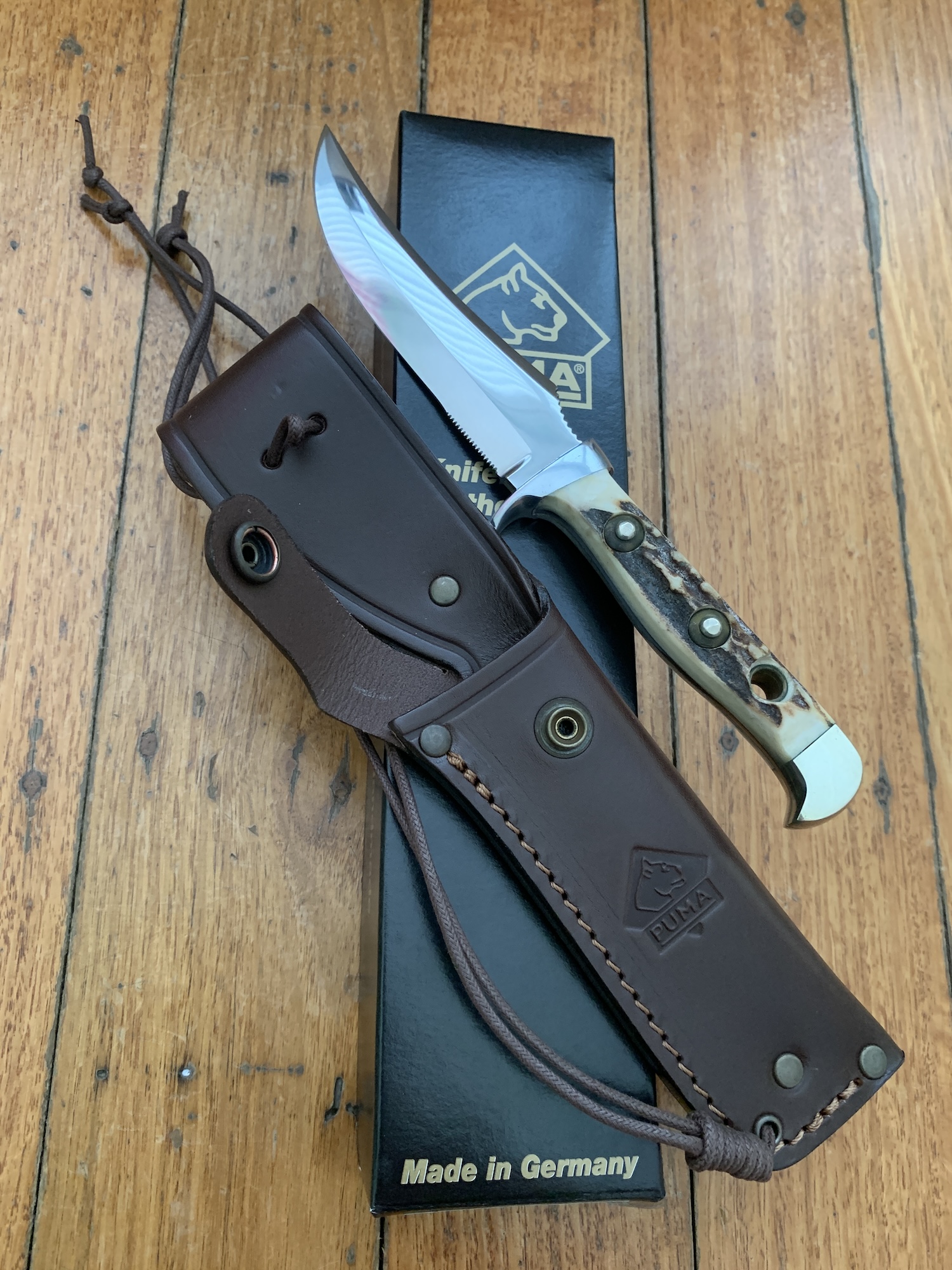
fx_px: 953
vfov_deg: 67.3
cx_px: 476
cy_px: 635
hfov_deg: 53.1
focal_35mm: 26
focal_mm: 4.25
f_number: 1.8
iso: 320
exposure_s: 1/60
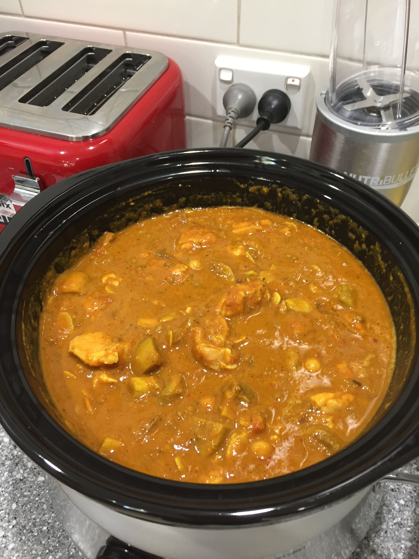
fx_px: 468
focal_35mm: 29
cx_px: 210
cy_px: 280
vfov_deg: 61.7
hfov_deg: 48.2
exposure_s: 1/33
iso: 125
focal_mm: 4.15
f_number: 2.2
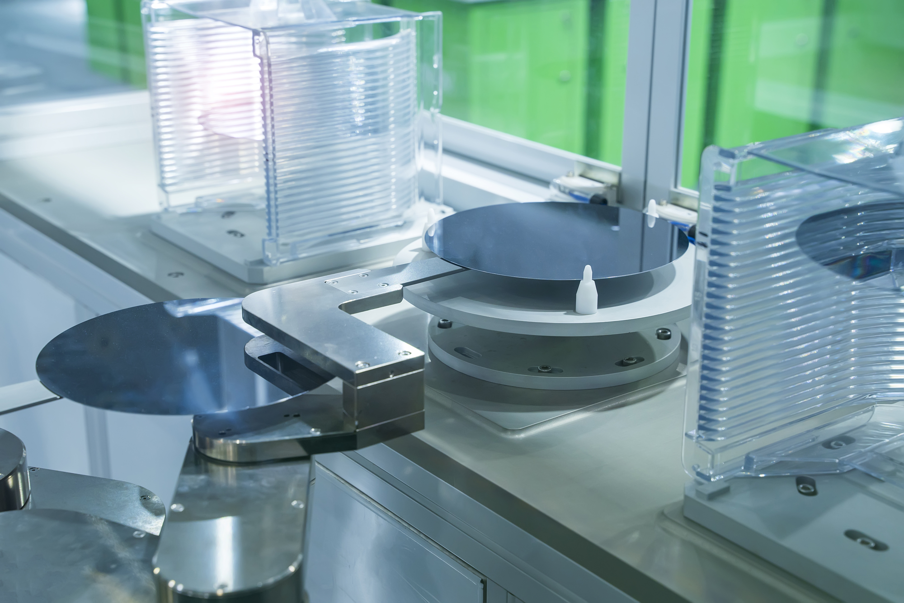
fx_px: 1356
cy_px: 302
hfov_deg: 36.9
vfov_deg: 25.1
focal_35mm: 54
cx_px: 452
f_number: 5.6
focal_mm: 54
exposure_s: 1/320
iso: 1250
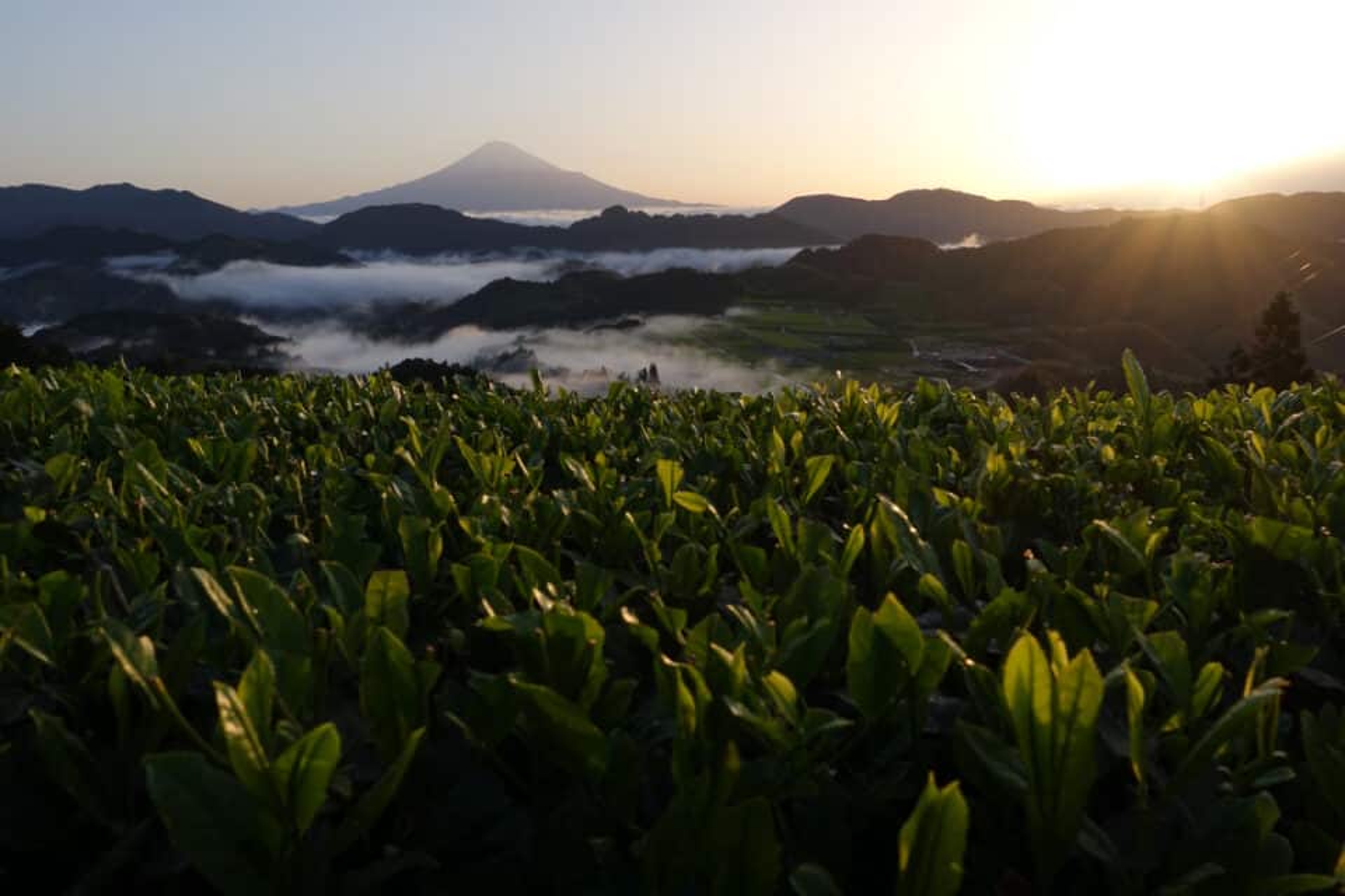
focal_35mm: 28
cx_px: 672
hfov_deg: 65.5
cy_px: 448
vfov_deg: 46.4
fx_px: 1046
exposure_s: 1/125
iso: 125
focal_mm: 10.24
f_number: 8
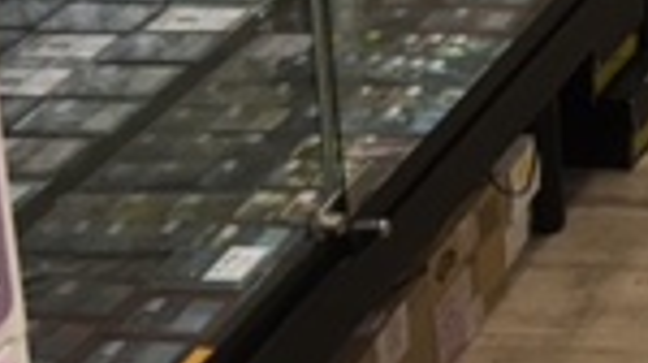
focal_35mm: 135
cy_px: -475
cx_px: 1296
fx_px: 2317
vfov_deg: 8.3
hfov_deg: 13.6
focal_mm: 4.15
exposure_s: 1/30
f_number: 2.2
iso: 32
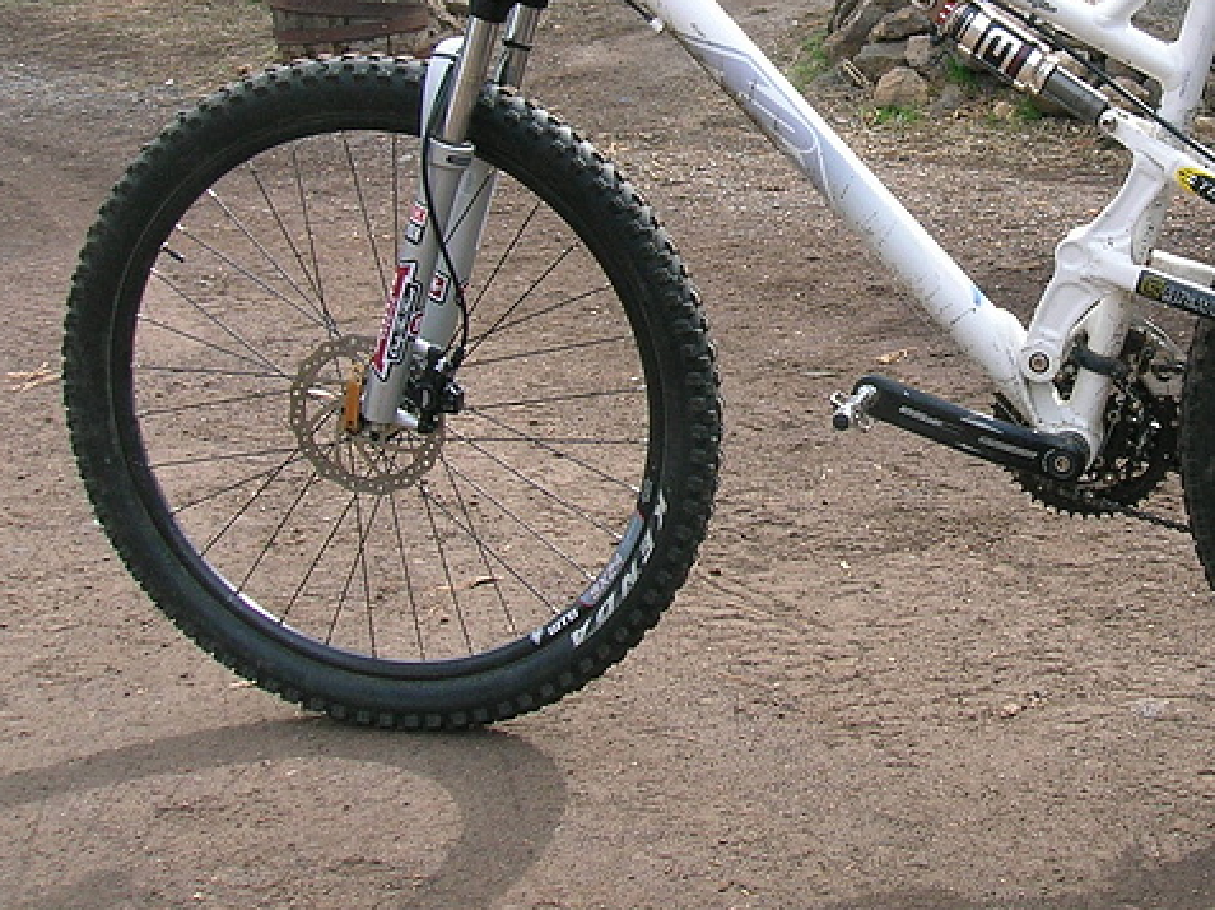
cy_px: 176
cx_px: 930
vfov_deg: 25.2
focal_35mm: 57
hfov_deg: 33.1
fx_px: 1999
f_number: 4.9
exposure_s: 1/152
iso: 72
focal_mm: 5.7
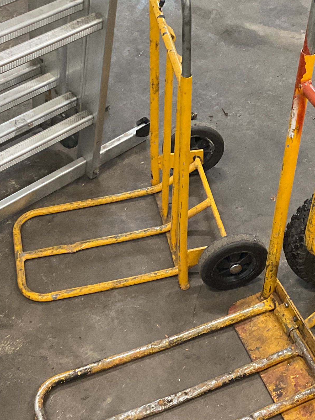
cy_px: 120
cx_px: 213
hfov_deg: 20.1
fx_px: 886
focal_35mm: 73
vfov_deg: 26.4
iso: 125
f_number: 1.8
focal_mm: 3
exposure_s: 1/50
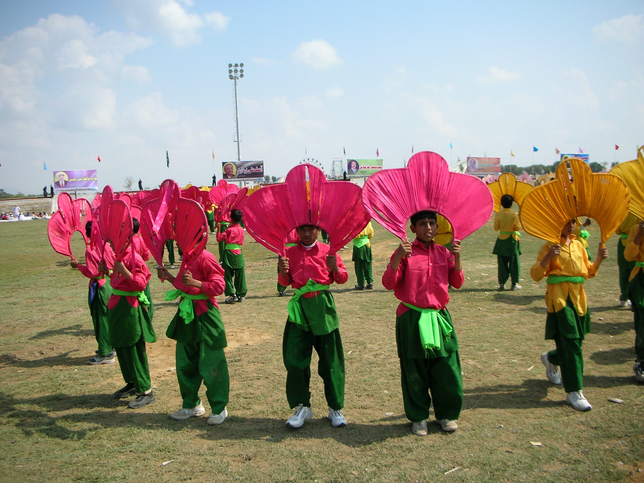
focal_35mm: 35
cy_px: 242
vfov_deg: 40.7
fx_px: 651
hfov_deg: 52.6
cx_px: 322
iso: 50
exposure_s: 1/118
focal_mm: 5.8
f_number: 8.5
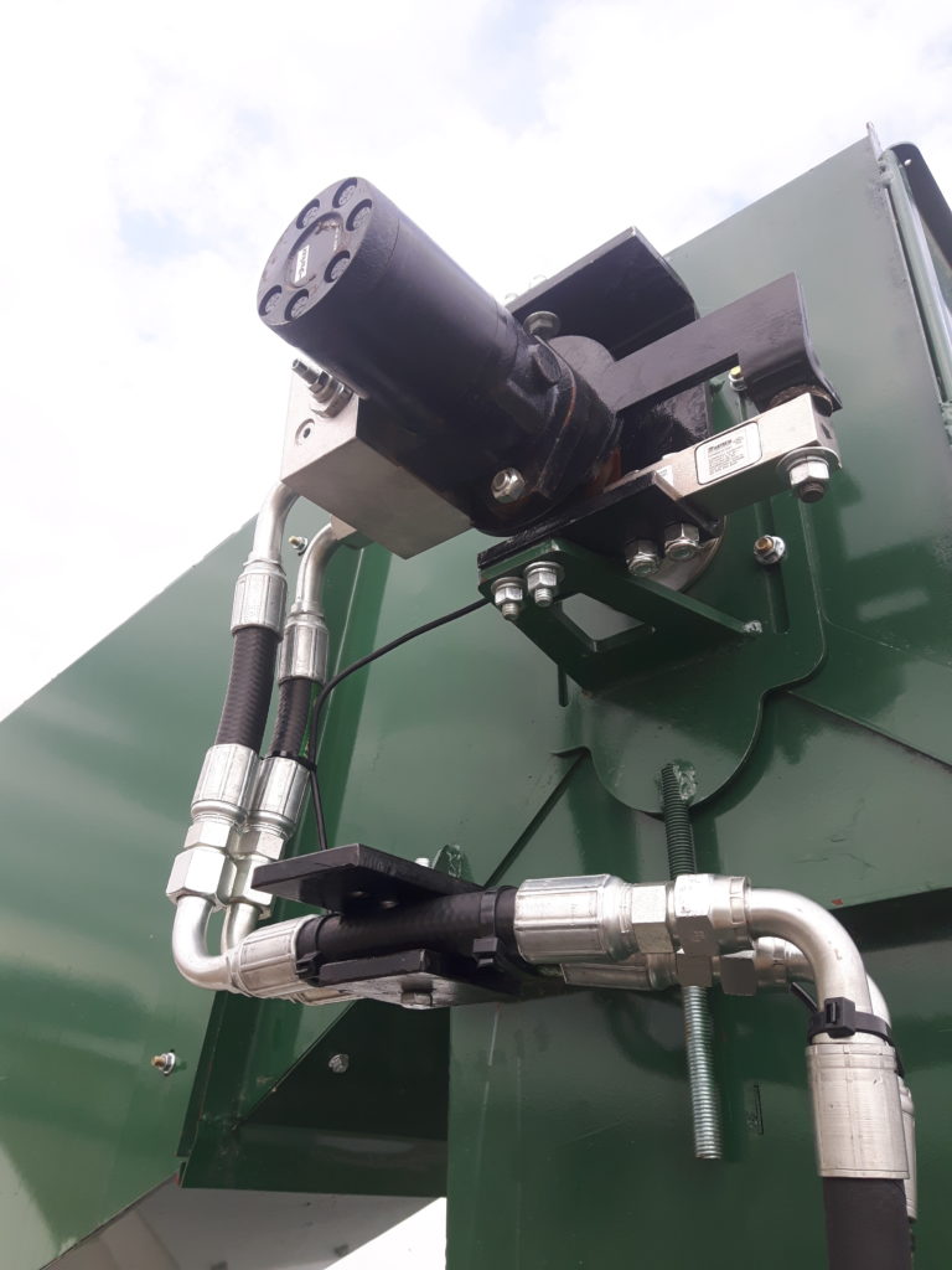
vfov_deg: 58.4
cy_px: 635
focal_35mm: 31
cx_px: 476
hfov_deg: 45.4
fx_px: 1137
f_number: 1.9
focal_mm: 3.7
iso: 40
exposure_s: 1/451
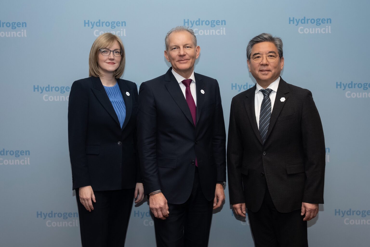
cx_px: 185
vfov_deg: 23.4
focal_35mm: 58
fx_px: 596
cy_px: 124
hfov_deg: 34.5
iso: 2000
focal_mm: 58
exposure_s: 1/160
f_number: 5.6
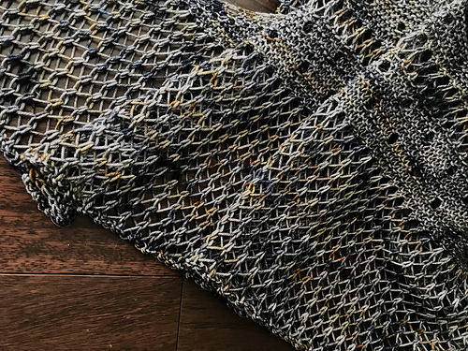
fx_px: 379
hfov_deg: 63.4
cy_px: 176
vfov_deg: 49.7
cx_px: 234
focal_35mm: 28
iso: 40
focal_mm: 3.99
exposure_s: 1/20
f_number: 1.8
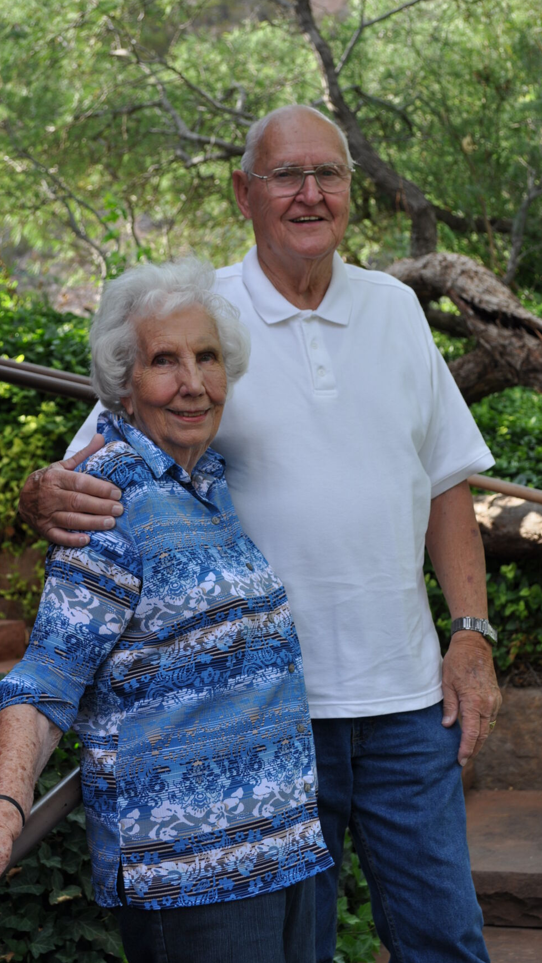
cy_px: 480
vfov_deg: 32.8
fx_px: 1635
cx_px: 271
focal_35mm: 64
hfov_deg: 18.8
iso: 200
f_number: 6.3
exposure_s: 1/160
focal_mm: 40
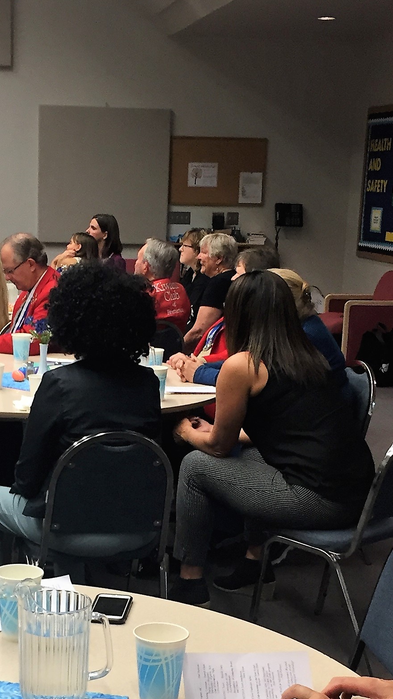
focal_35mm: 66
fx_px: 1222
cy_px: 486
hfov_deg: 18.2
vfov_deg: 31.5
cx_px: 110
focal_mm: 4.15
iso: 80
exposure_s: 1/30
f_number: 2.2
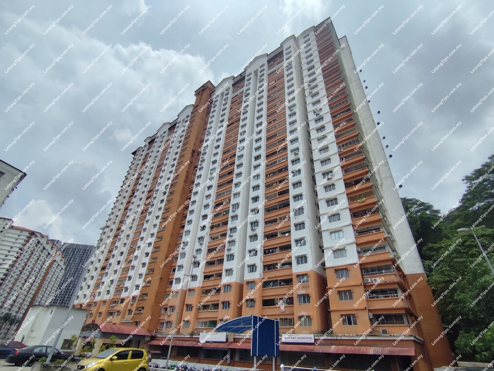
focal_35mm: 16
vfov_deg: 78.1
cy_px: 186
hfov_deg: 94.5
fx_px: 228
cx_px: 247
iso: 50
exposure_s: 1/3606
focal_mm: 1.65
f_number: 2.2
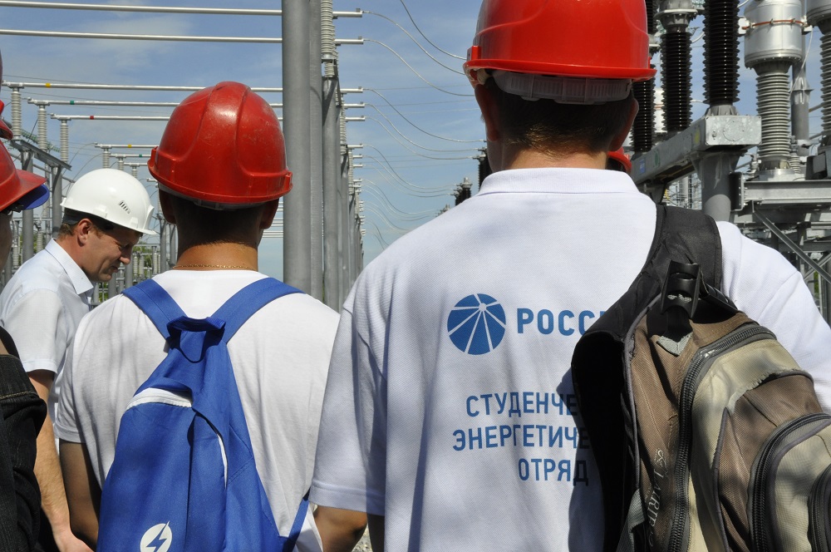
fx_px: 1176
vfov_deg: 26.4
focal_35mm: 51
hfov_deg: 38.9
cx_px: 416
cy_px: 276
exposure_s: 1/500
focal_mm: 34
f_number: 22
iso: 800
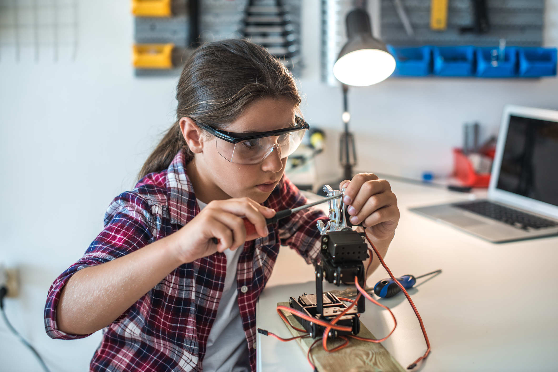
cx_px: 279
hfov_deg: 39.6
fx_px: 775
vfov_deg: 27.0
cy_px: 186
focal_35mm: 50
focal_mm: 50
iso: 200
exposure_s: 1/100
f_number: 2.8
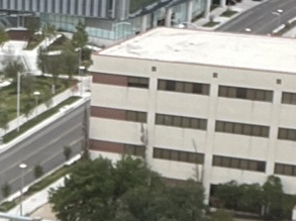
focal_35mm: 161
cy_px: 435
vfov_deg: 8.7
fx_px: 1375
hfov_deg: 12.1
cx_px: -11
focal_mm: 2.71
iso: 25
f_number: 2.2
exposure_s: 1/181
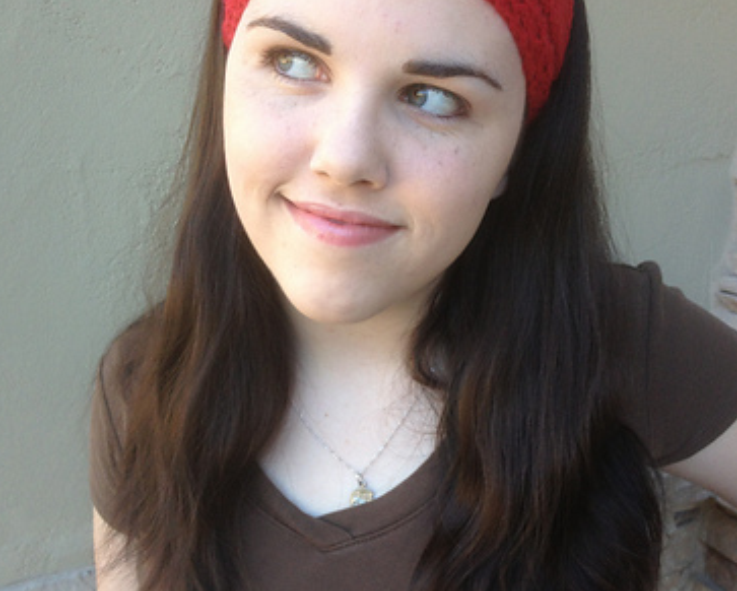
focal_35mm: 47
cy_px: 339
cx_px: 368
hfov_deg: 39.5
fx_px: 1026
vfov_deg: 32.1
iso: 64
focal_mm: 4.28
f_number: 2.4
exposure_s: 1/120
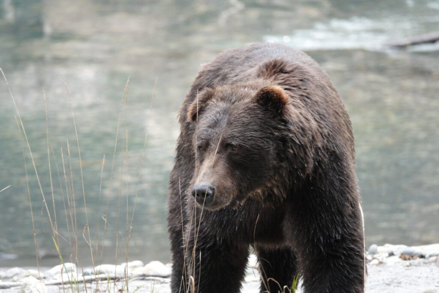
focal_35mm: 541
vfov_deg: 2.5
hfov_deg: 3.8
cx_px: 220
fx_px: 6598
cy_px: 146
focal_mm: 198.2
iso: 1000
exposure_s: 1/400
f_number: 4
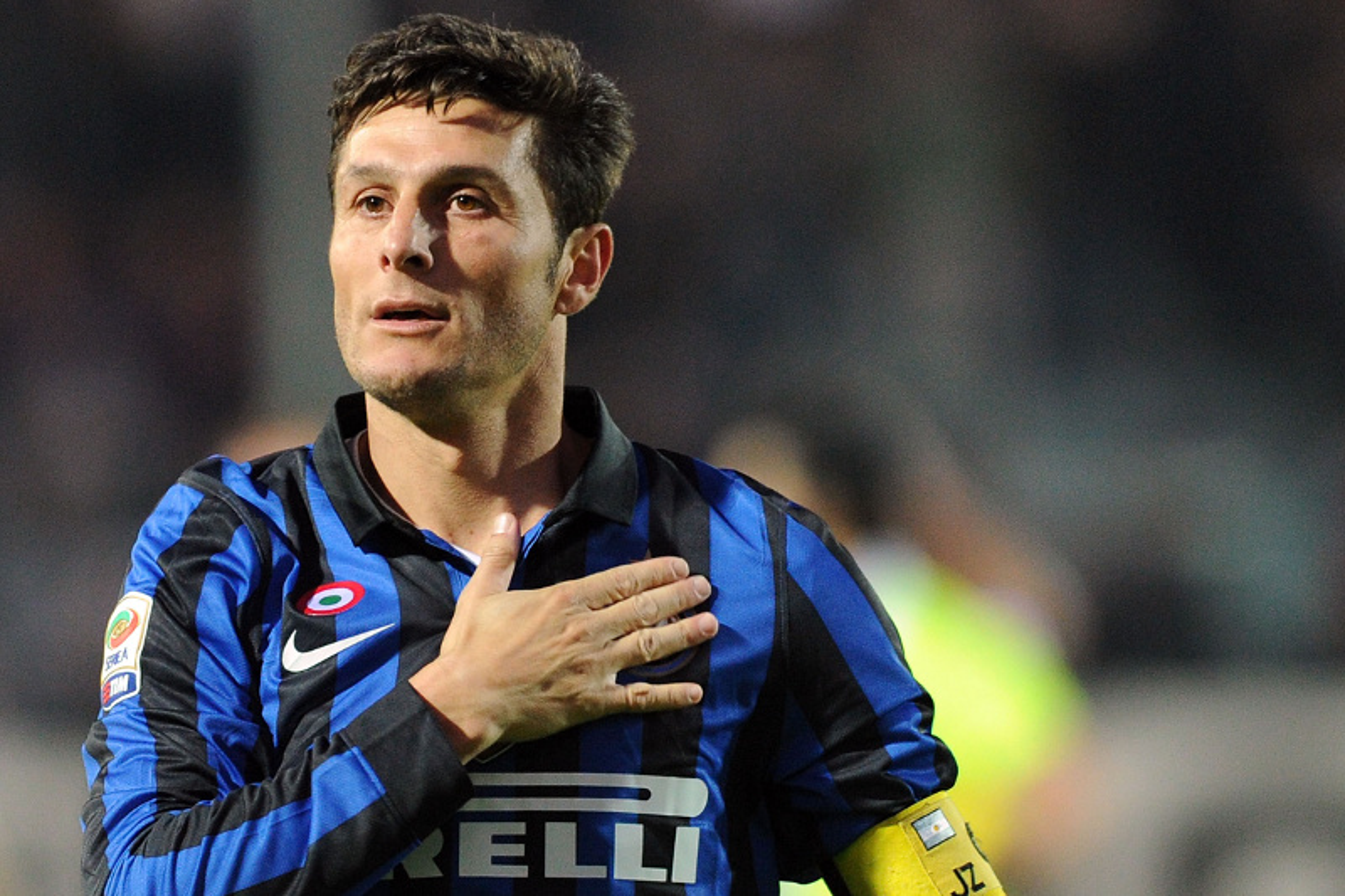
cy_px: 448
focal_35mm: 400
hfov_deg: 5.2
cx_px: 672
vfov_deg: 3.4
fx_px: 14940
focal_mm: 400
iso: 2500
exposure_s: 1/800
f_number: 3.5
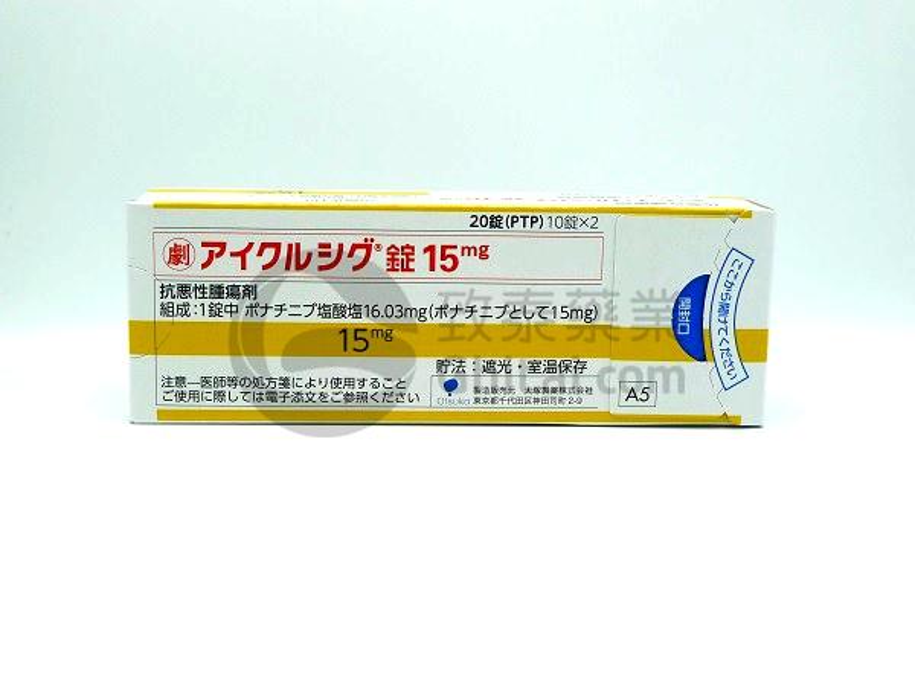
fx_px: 1586
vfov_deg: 24.4
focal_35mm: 60
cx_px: 458
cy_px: 343
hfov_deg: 32.2
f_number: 2.8
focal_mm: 12.8
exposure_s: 1/250
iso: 80
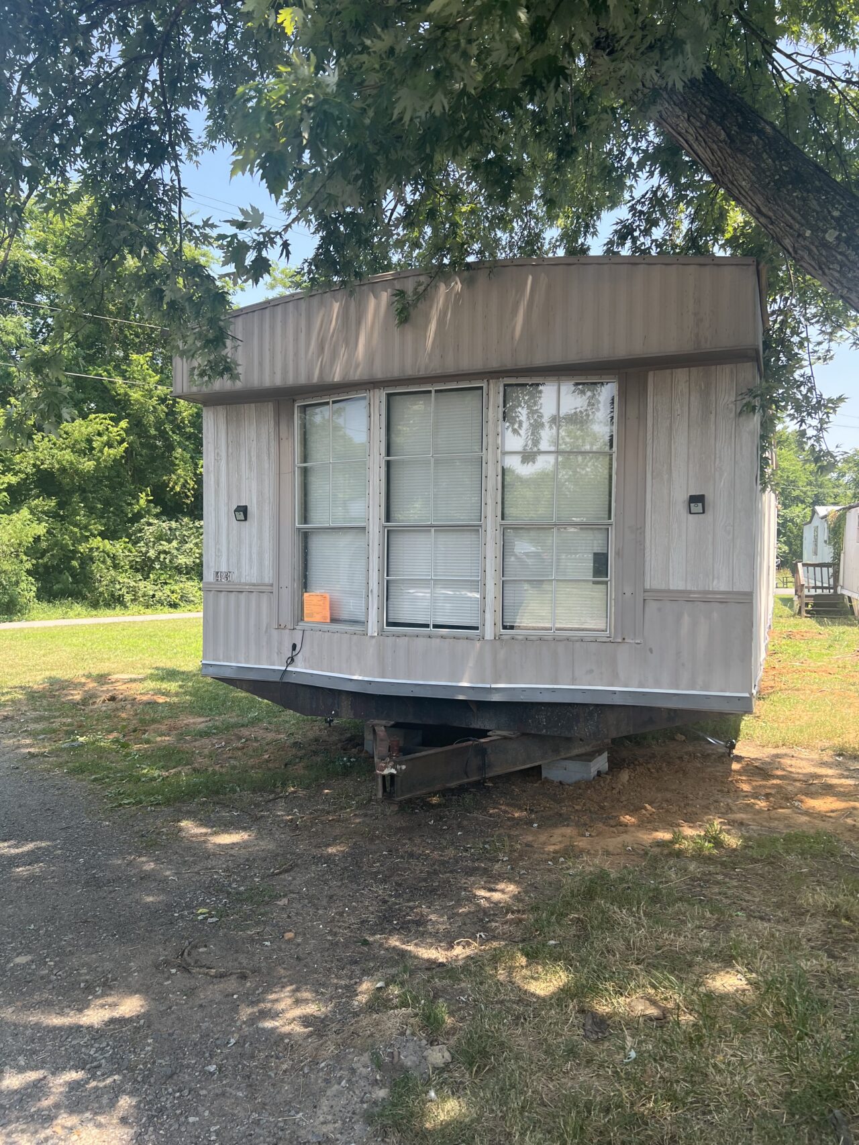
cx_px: 430
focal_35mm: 26
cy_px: 572
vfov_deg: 67.3
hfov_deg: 53.1
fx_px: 860
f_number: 1.5
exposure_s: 1/763
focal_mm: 5.7
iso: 50
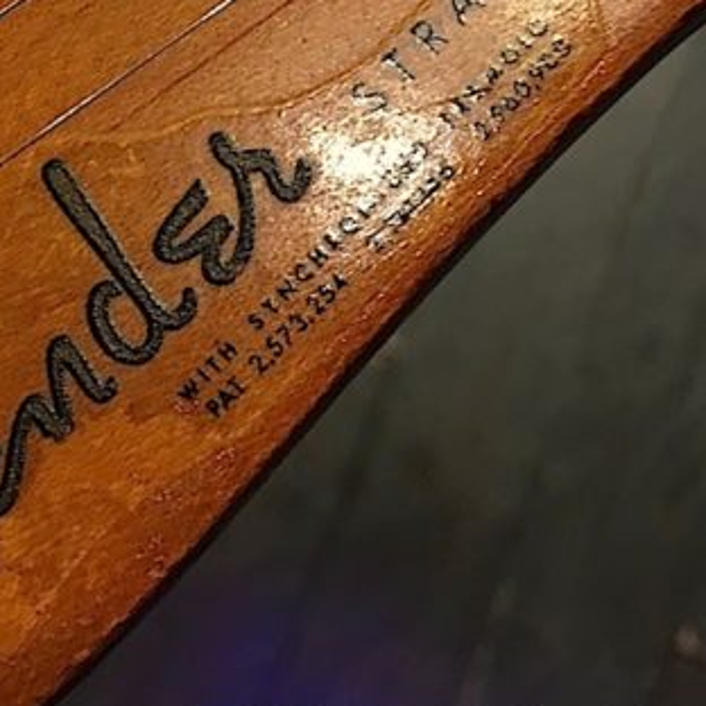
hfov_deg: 27.0
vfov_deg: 26.9
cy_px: 179
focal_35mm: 63
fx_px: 1454
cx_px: 199
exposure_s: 1/4
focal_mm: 4.15
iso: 50
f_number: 2.2
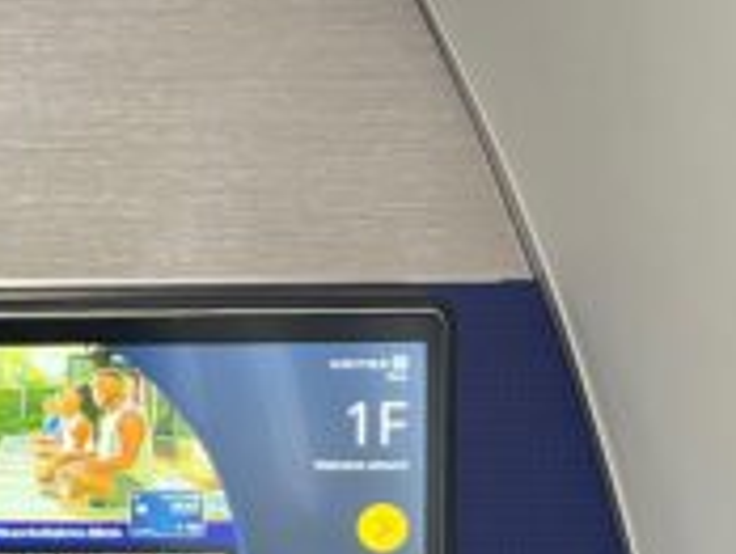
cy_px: 186
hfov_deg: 18.4
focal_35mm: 91
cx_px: -448
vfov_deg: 16.2
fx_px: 1937
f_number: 1.6
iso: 500
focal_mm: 5.1
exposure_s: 1/37
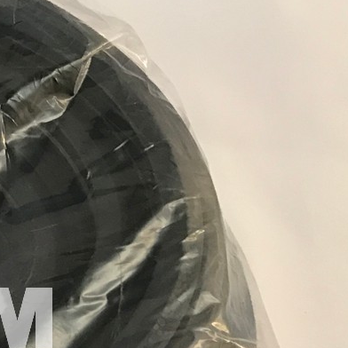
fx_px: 1149
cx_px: -360
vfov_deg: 17.0
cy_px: 316
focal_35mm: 101
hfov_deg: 14.3
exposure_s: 1/17
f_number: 1.8
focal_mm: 3.99
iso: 64
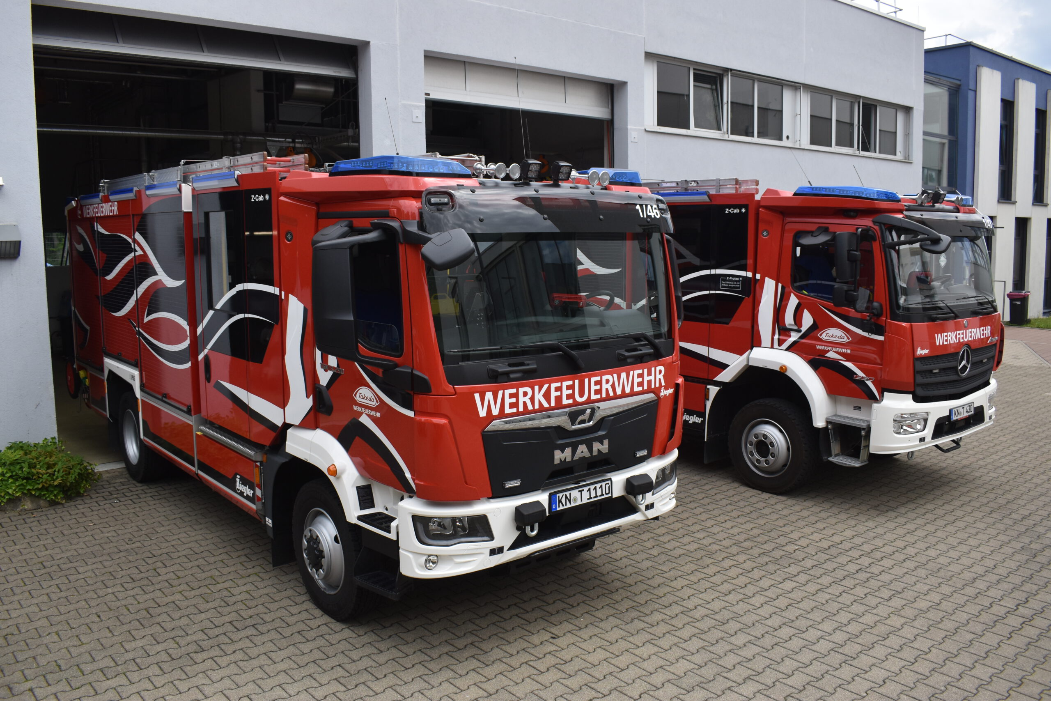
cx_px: 526
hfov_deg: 61.9
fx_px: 876
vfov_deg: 43.6
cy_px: 350
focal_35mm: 30
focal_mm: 20
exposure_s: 1/1250
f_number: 5
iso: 400
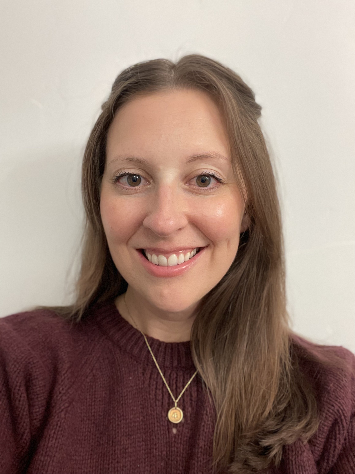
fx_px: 410
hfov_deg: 46.8
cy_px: 237
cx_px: 178
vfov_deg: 60.0
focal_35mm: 30
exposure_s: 1/60
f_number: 2.2
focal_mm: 2.71
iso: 250
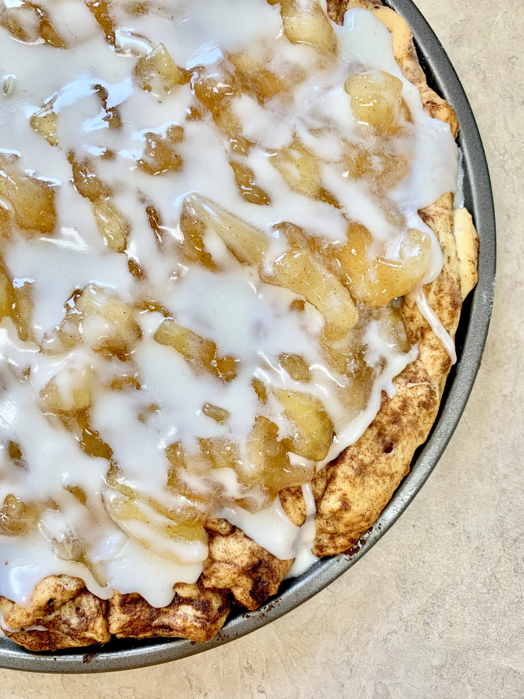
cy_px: 350
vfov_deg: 67.3
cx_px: 262
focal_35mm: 26
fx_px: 525
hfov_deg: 53.1
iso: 80
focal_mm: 4.25
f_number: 1.8
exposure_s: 1/120
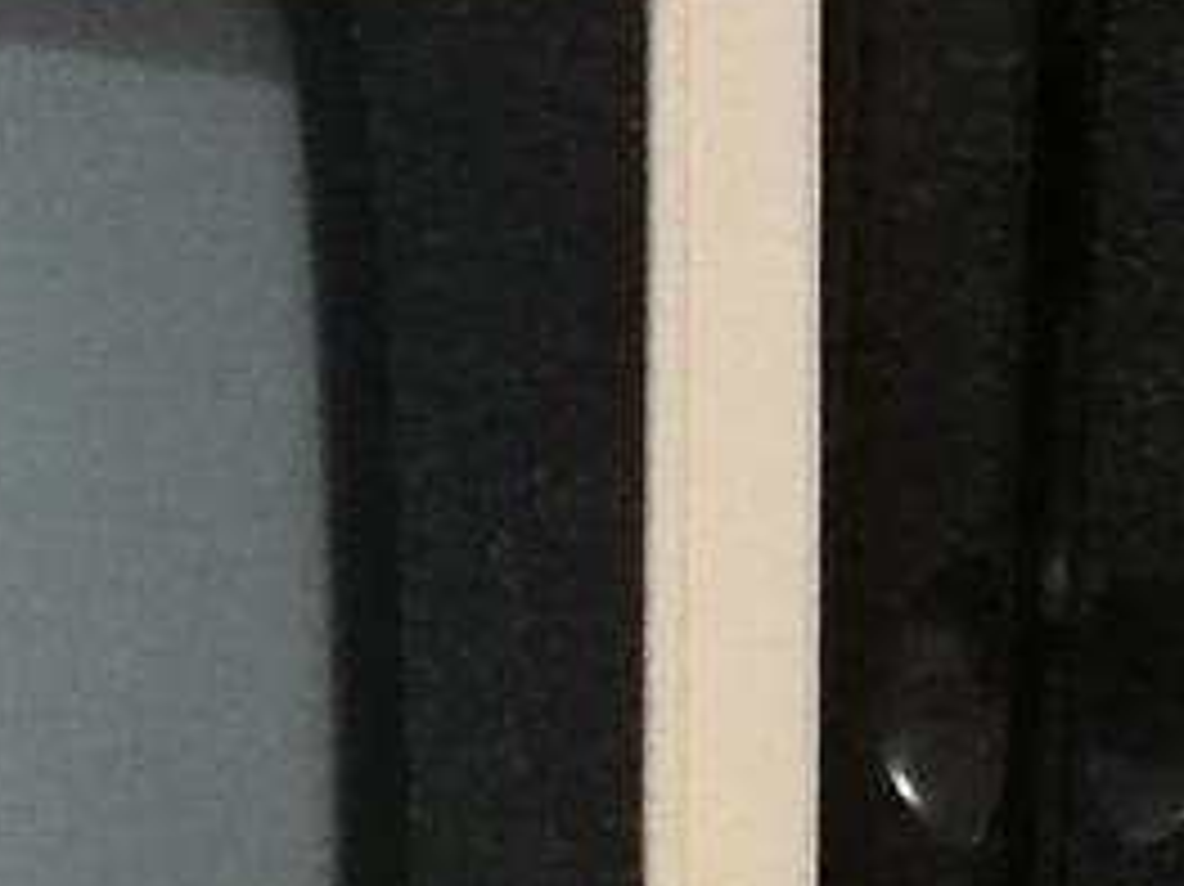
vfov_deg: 9.0
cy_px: 1032
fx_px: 5573
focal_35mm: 163
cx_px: -963
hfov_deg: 11.3
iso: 800
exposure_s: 1/17.1
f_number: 2.2
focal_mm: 4.5
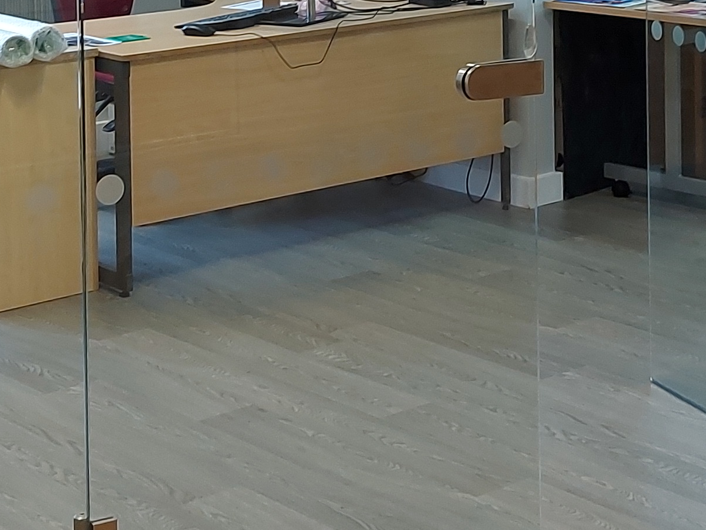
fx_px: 1877
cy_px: -149
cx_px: 333
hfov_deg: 21.3
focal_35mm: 92
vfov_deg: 15.3
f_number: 1.8
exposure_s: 1/50
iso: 80
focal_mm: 5.23
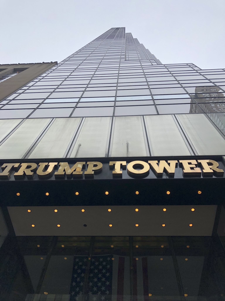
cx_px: 112
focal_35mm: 28
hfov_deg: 49.7
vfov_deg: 63.4
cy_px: 150
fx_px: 243
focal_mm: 4
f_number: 1.8
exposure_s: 1/738
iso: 20
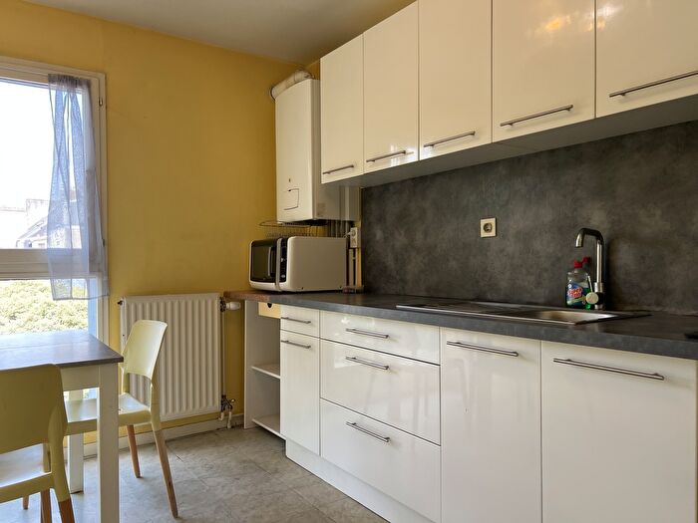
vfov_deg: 53.1
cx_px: 349
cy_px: 262
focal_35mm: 26
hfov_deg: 67.3
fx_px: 524
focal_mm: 5.7
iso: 50
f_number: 1.5
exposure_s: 1/139
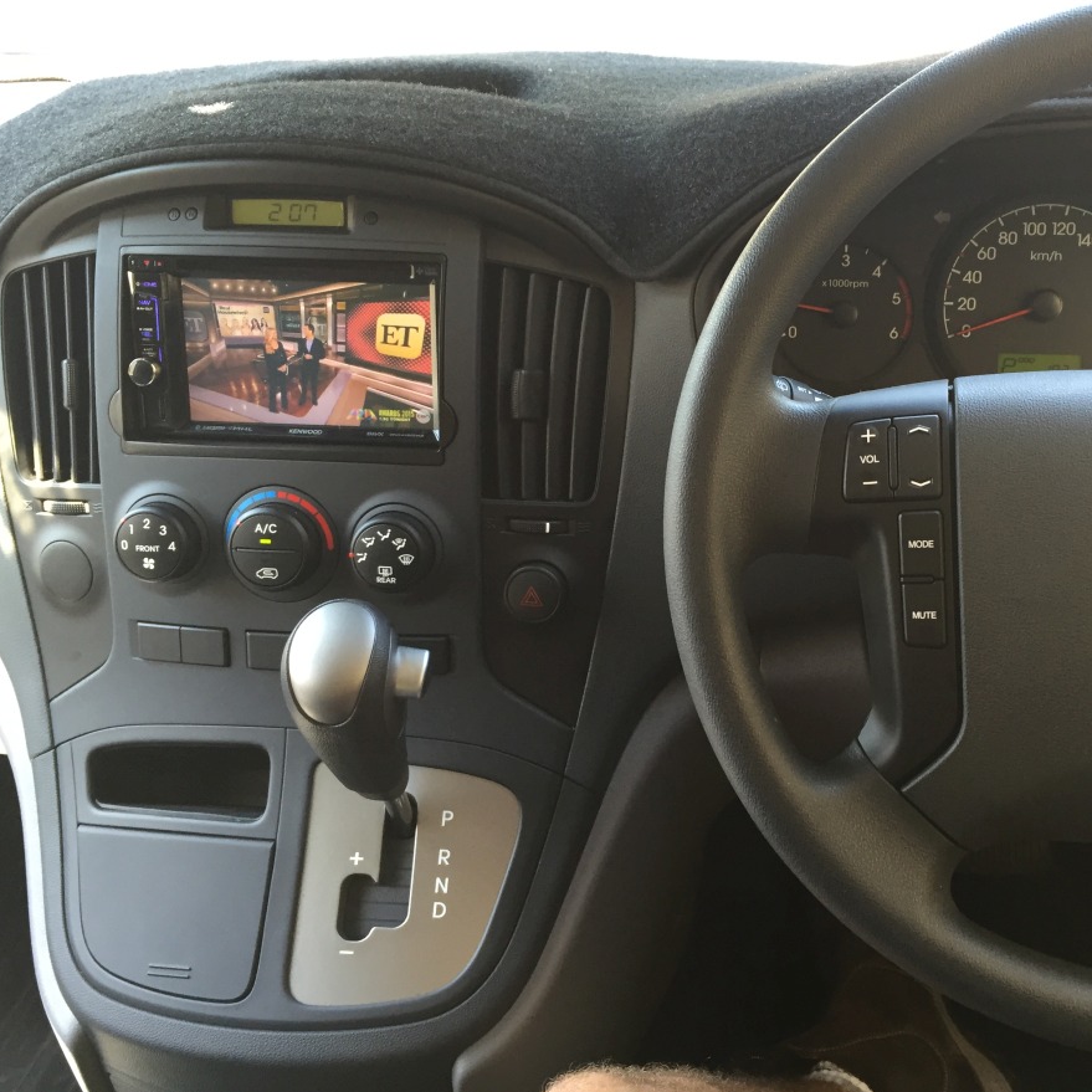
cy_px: 537
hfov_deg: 46.8
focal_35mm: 35
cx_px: 686
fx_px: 1249
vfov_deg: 47.2
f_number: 2.2
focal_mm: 4.15
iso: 50
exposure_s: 1/33
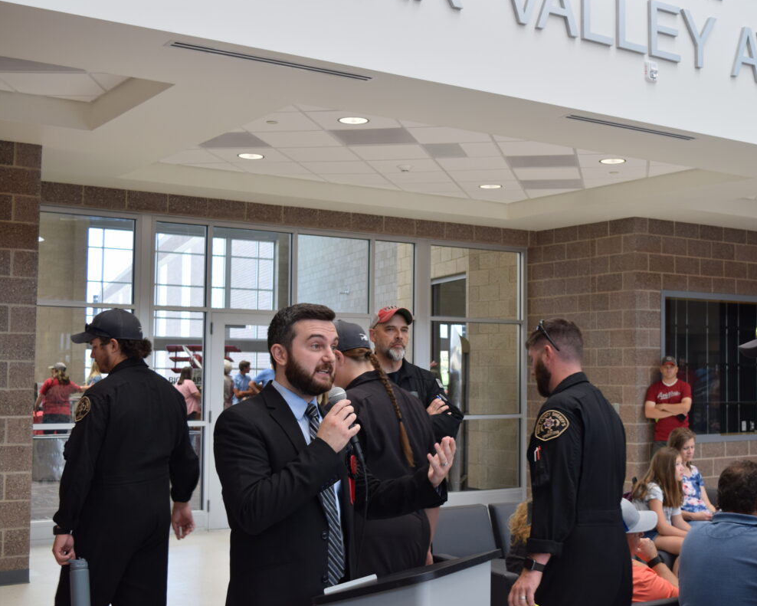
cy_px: 301
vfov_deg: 30.5
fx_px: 1111
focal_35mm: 50
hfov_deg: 37.5
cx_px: 457
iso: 400
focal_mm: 29
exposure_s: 1/125
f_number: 5.6
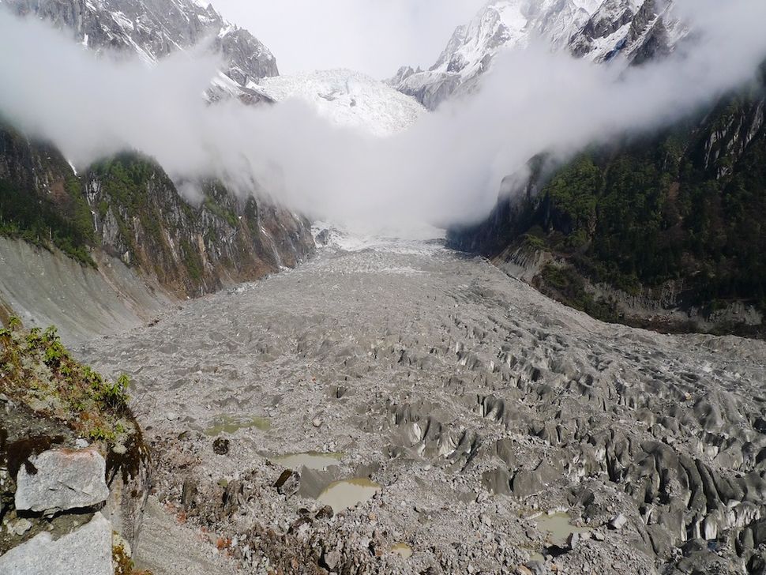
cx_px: 383
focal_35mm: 24
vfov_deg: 56.8
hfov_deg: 71.6
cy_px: 288
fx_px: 531
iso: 80
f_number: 5
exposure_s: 1/1000
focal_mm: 5.1
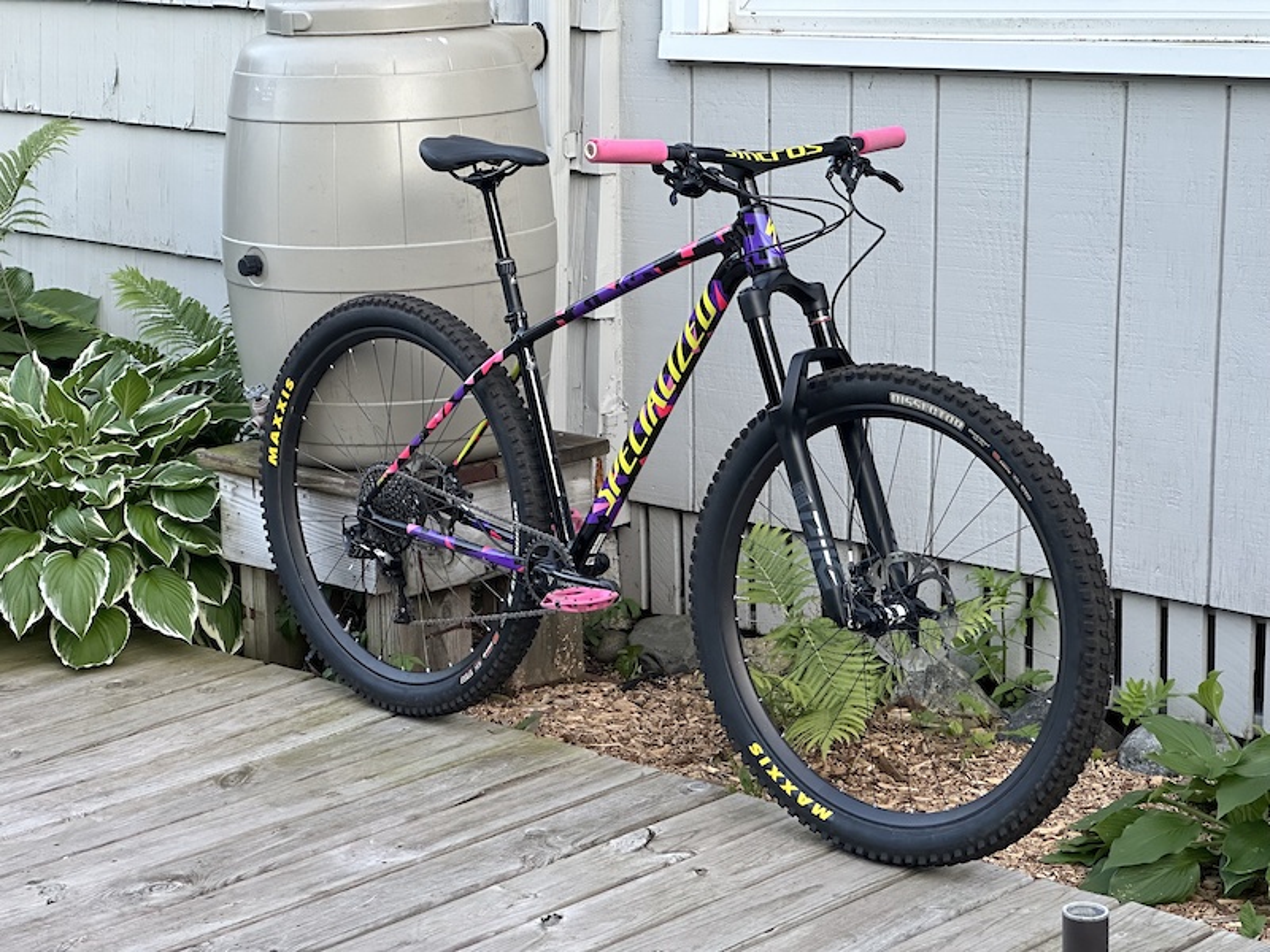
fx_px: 2825
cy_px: 476
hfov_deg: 25.3
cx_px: 635
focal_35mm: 77
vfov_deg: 19.1
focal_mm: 9
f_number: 2.8
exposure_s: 1/99
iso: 200
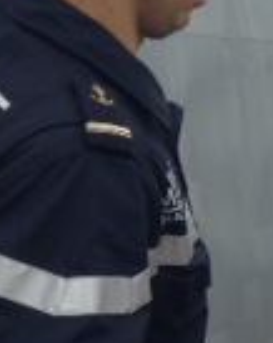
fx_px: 1530
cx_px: 774
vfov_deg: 12.7
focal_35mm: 151
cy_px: 298
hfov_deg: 8.7
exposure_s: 1/311
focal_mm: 4.12
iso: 50
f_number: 2.4
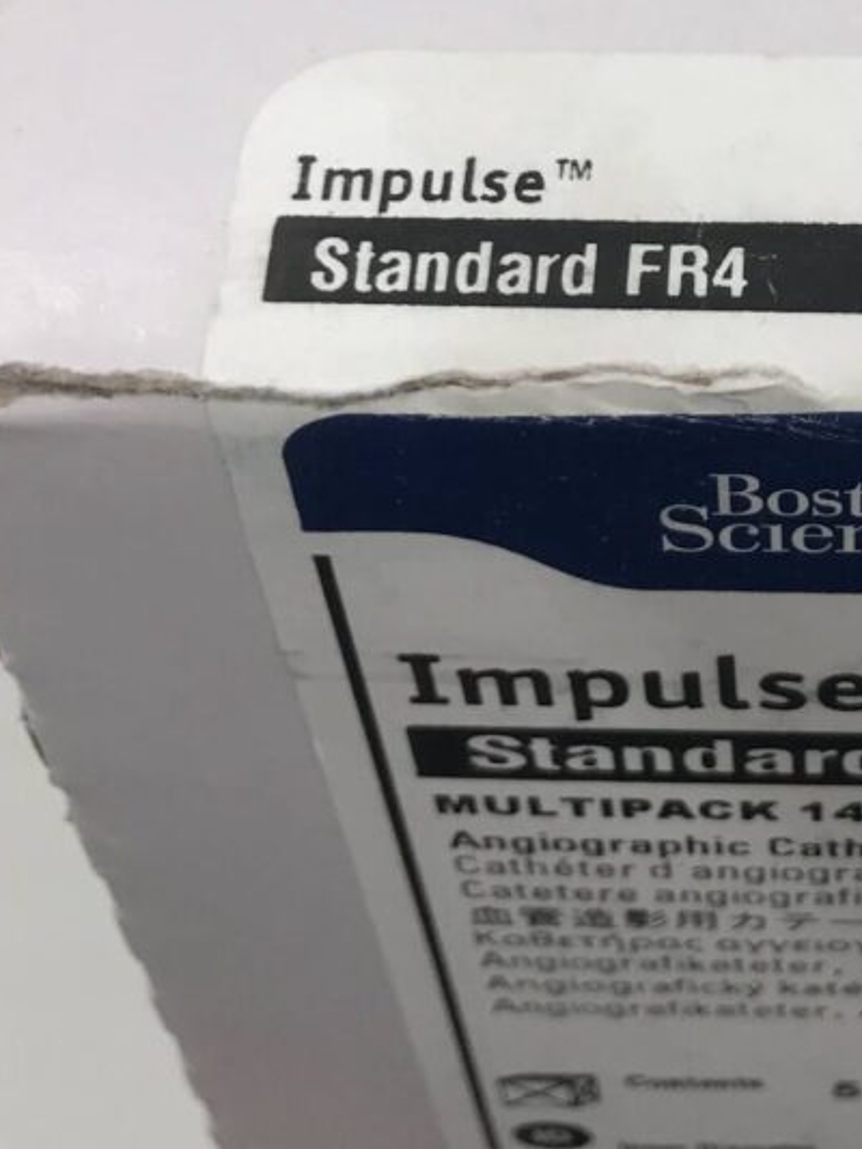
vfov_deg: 26.1
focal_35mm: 70
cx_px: 985
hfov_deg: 19.9
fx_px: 2323
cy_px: -36
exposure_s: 1/120
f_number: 1.8
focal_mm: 3.99
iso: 32
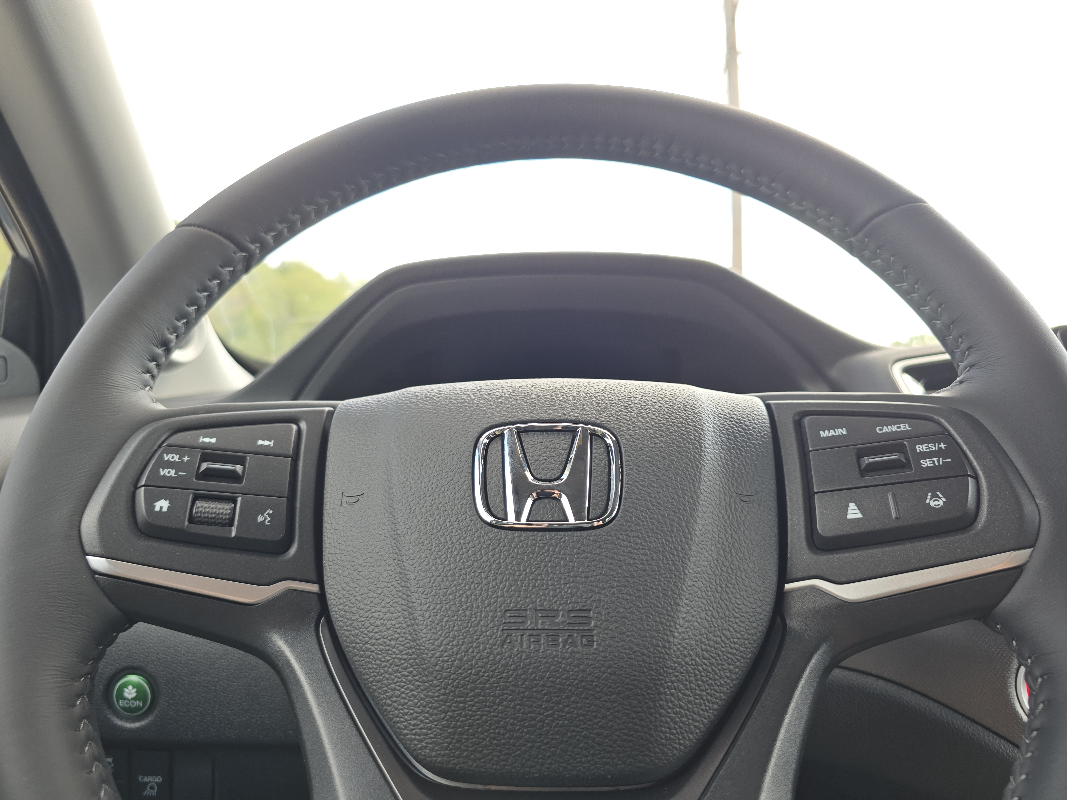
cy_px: 400
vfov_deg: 58.9
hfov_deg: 73.9
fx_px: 709
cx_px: 534
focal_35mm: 23
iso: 32
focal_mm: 6.3
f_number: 1.7
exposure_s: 1/120
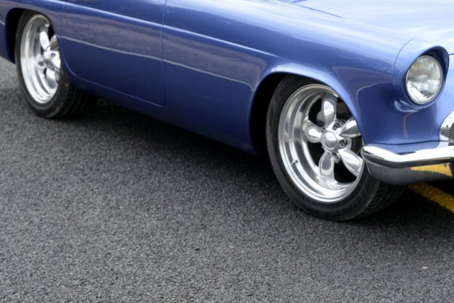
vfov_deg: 13.6
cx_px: 328
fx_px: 1249
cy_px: -8
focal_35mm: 99
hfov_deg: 20.5
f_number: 7.1
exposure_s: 1/800
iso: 640
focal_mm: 48
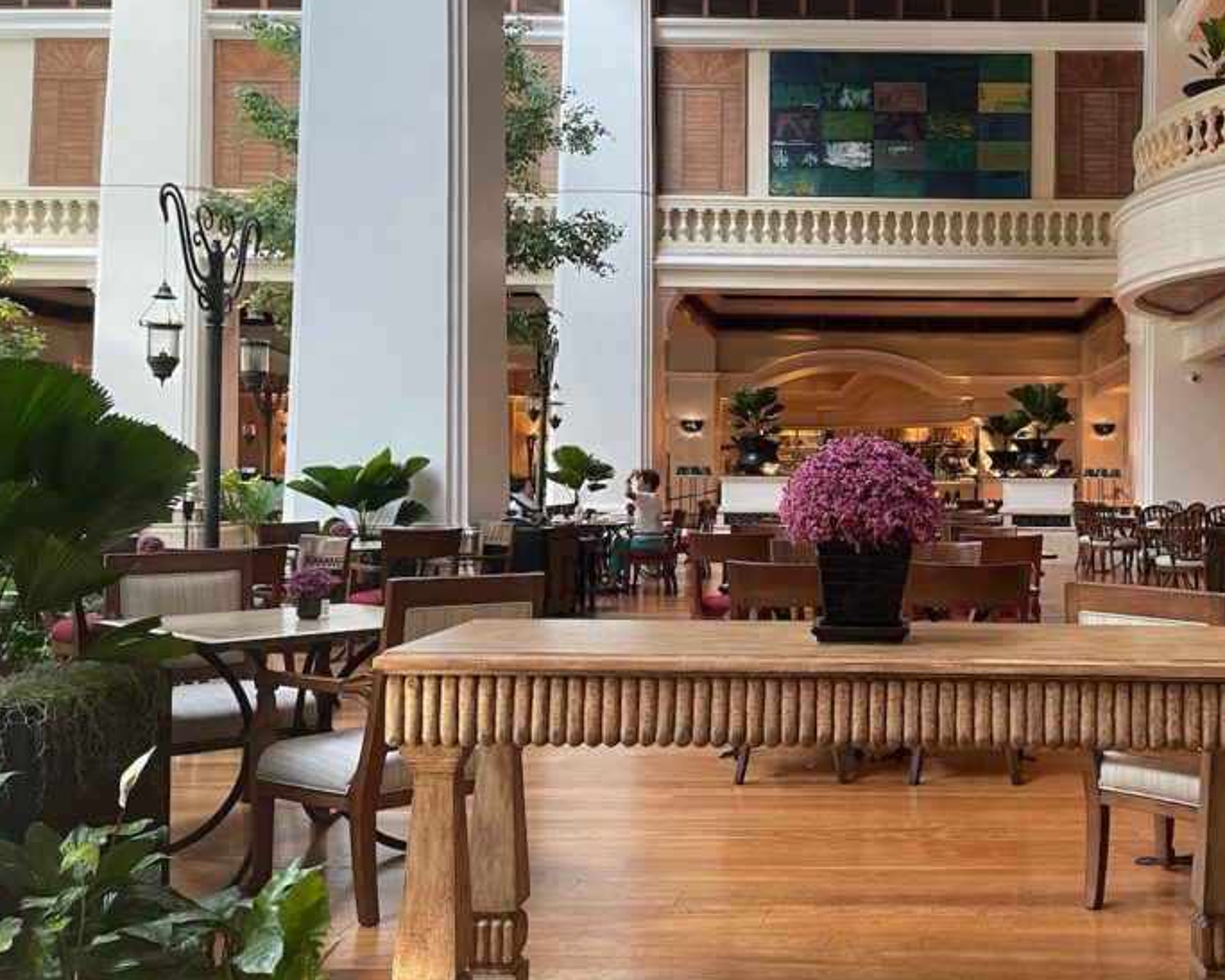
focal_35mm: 38
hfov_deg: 46.4
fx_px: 1378
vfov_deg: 39.1
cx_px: 903
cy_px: 441
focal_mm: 5.1
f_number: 1.6
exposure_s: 1/50
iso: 250
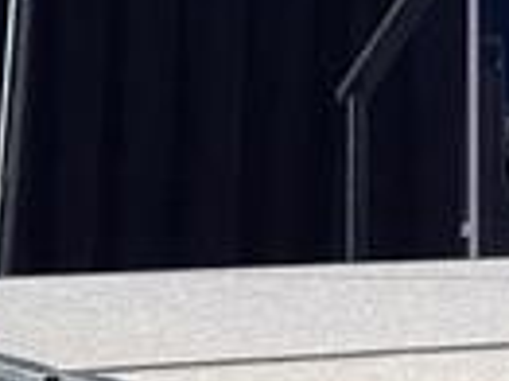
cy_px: -424
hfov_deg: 5.5
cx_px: 1030
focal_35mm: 351
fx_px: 5156
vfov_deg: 4.2
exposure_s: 1/58
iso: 400
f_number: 2.2
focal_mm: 7.5
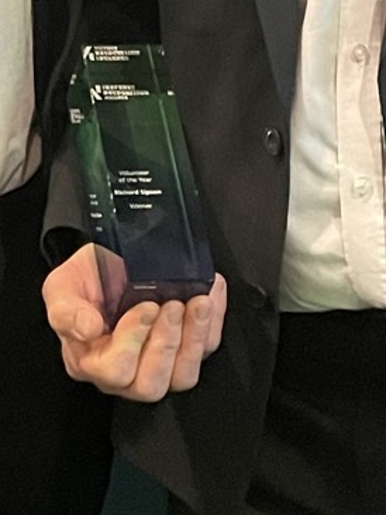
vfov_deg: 13.4
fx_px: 2169
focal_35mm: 146
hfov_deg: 10.2
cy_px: 24
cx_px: 179
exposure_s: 1/25
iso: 640
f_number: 1.6
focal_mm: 4.2
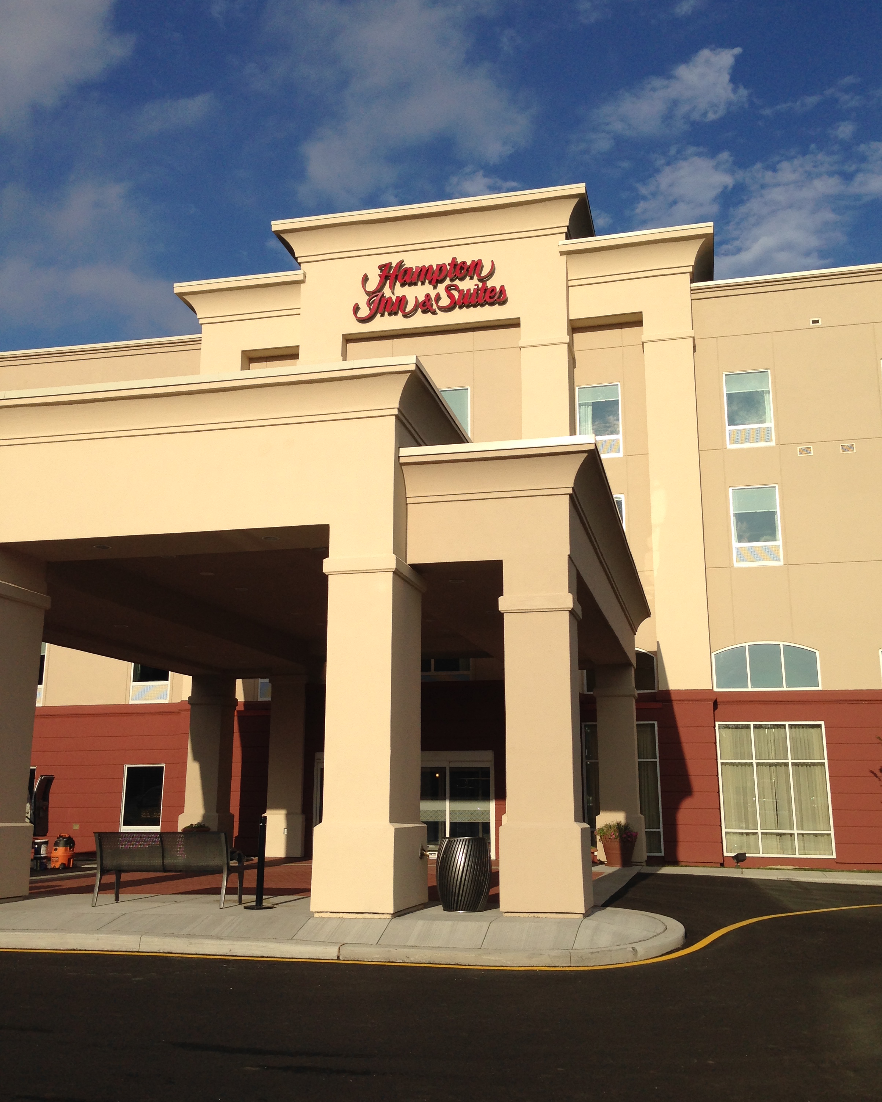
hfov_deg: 42.2
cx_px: 449
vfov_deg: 51.5
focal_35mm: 35
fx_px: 1142
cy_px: 536
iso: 50
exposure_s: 1/2710
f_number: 2.4
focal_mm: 4.12
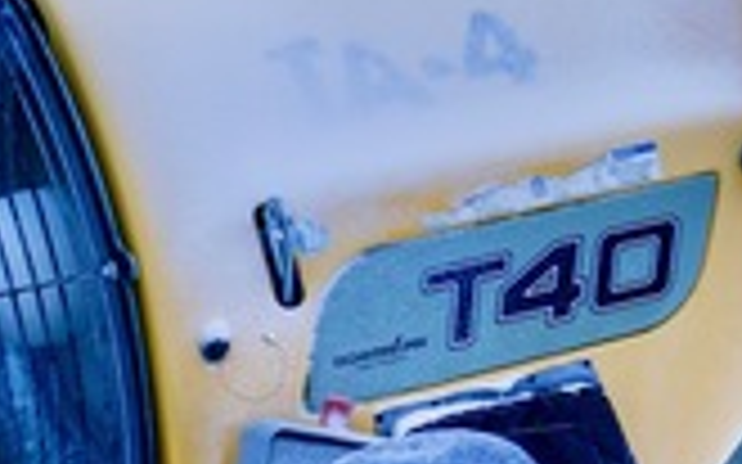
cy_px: 469
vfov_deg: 9.4
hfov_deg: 14.6
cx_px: 857
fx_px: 2810
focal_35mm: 139
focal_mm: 38
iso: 125
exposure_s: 1/40
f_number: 4
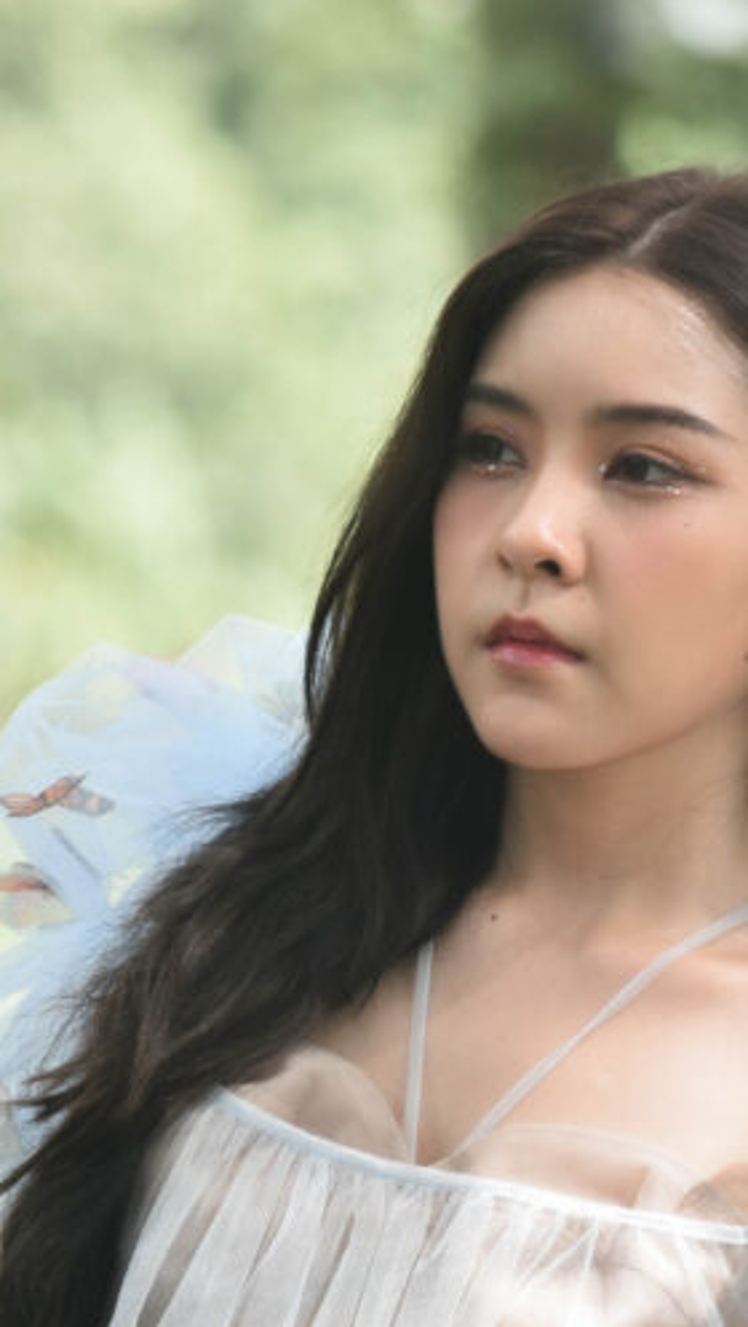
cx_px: 673
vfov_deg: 4.5
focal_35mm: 478
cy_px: 694
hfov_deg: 2.5
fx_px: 16834
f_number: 4.8
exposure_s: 1/320
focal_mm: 140
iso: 160
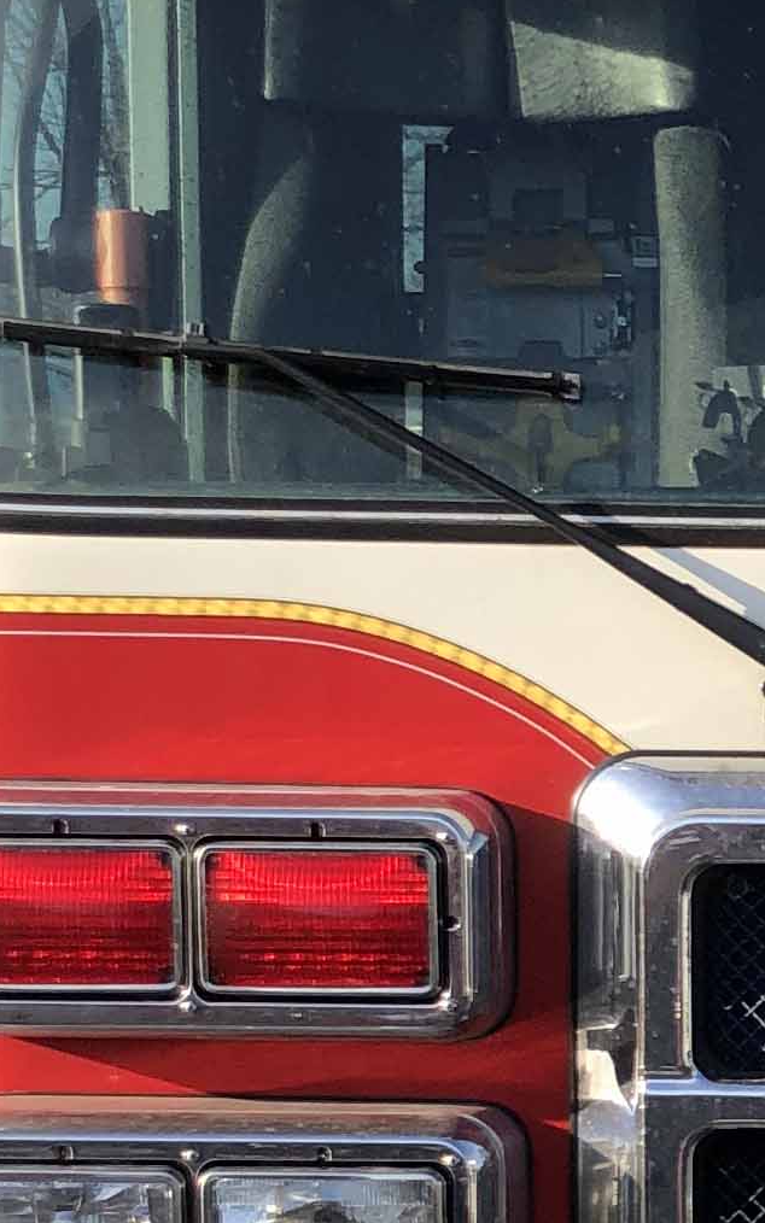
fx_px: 3935
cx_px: 1239
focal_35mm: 118
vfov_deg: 17.4
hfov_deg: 10.6
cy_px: 1089
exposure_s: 1/631
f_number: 1.8
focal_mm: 3.99
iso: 20
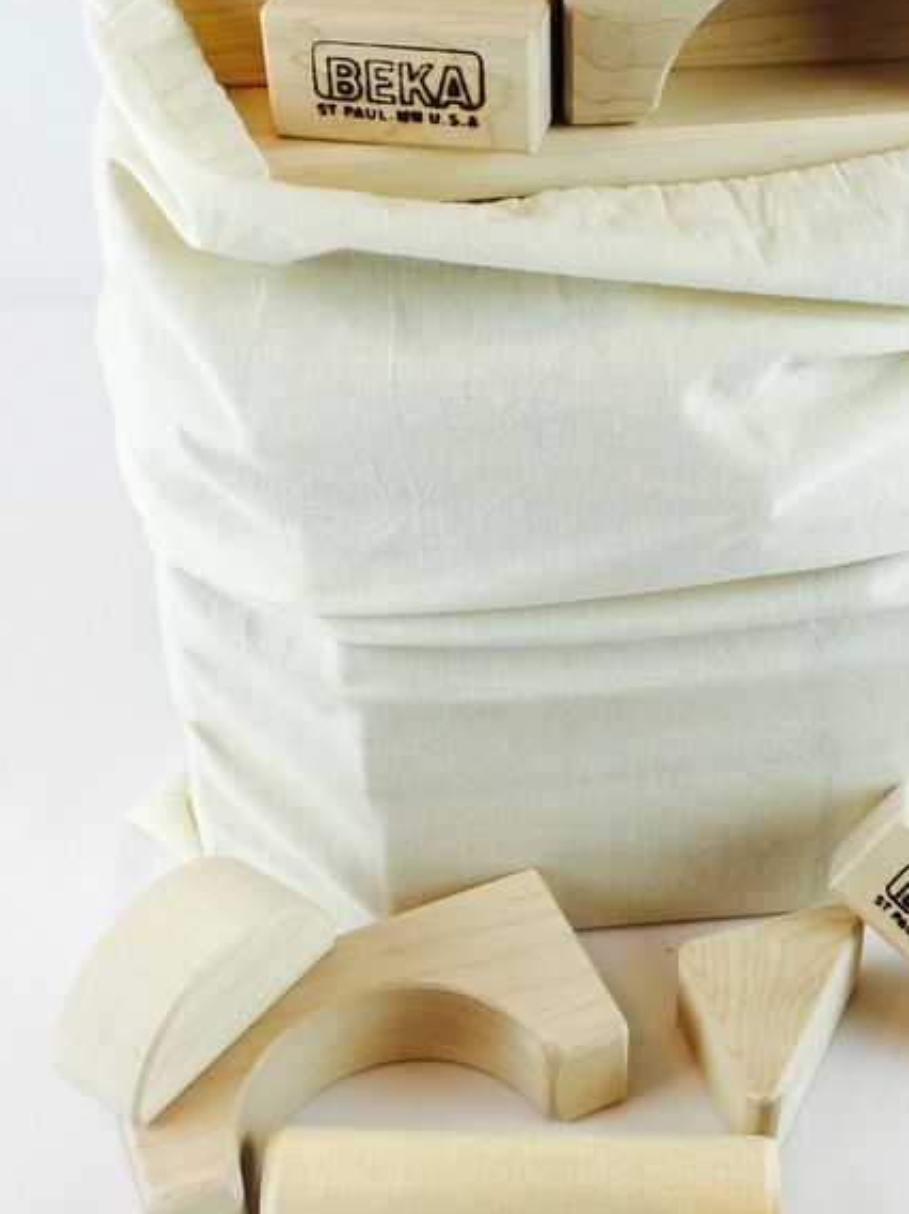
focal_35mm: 51
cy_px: 508
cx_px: 608
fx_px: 1788
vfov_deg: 37.4
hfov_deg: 28.3
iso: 32
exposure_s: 1/120
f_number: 2.2
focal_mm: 4.15
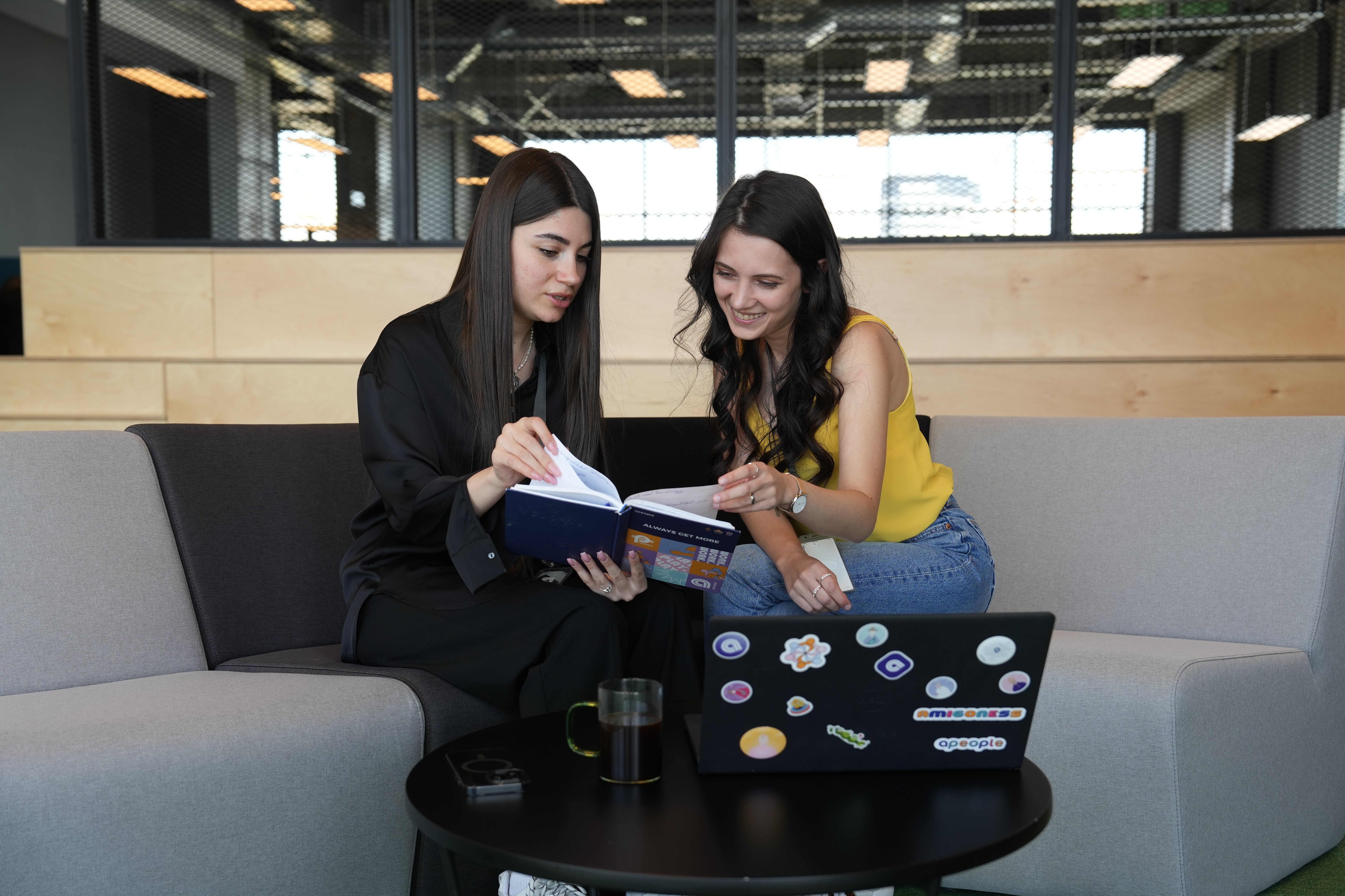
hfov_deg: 44.5
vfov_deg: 30.5
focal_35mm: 44
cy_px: 448
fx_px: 1644
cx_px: 672
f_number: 4
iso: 320
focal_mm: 44
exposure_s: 1/200
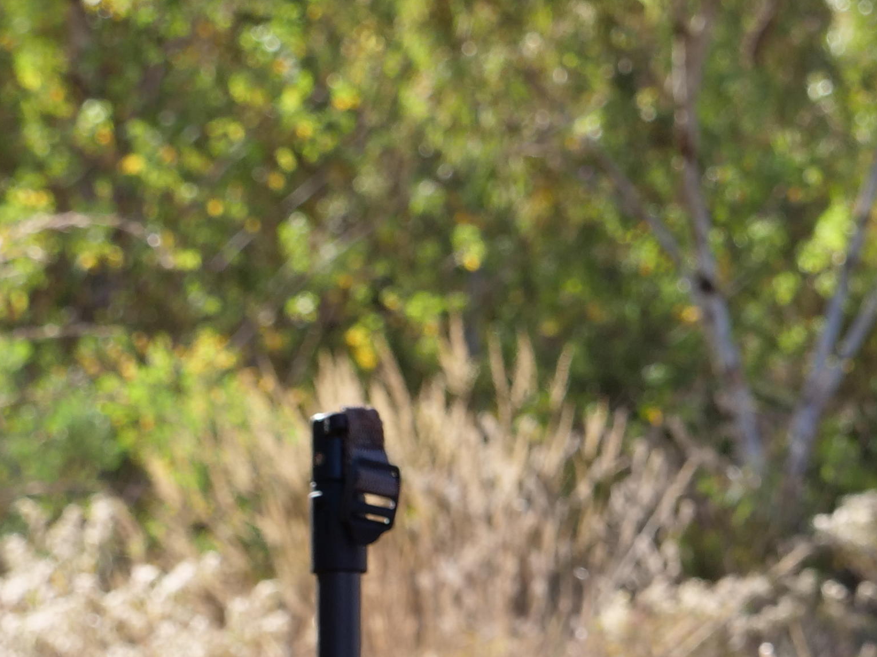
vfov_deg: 9.3
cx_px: 1327
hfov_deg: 12.0
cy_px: 834
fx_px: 3977
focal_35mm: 157
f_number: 4.5
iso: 200
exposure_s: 1/320
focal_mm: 24
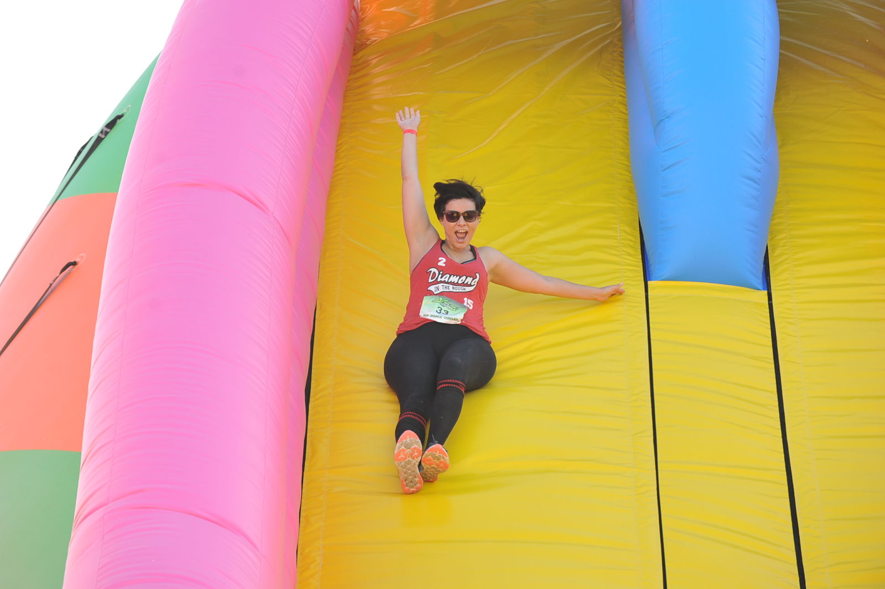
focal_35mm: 170
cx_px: 442
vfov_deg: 8.1
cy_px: 294
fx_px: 4177
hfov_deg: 12.1
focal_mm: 170
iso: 800
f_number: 5.6
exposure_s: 1/1000
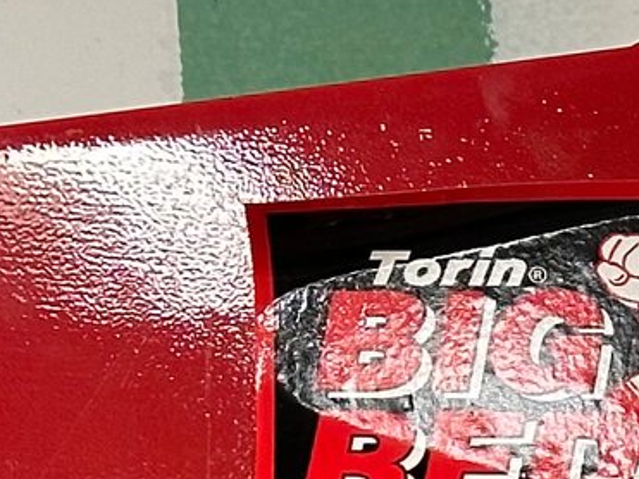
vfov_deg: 5.6
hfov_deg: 7.4
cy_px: 1056
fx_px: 4780
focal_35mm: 259
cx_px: 1261
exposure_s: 1/60
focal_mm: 6.86
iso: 100
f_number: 1.78
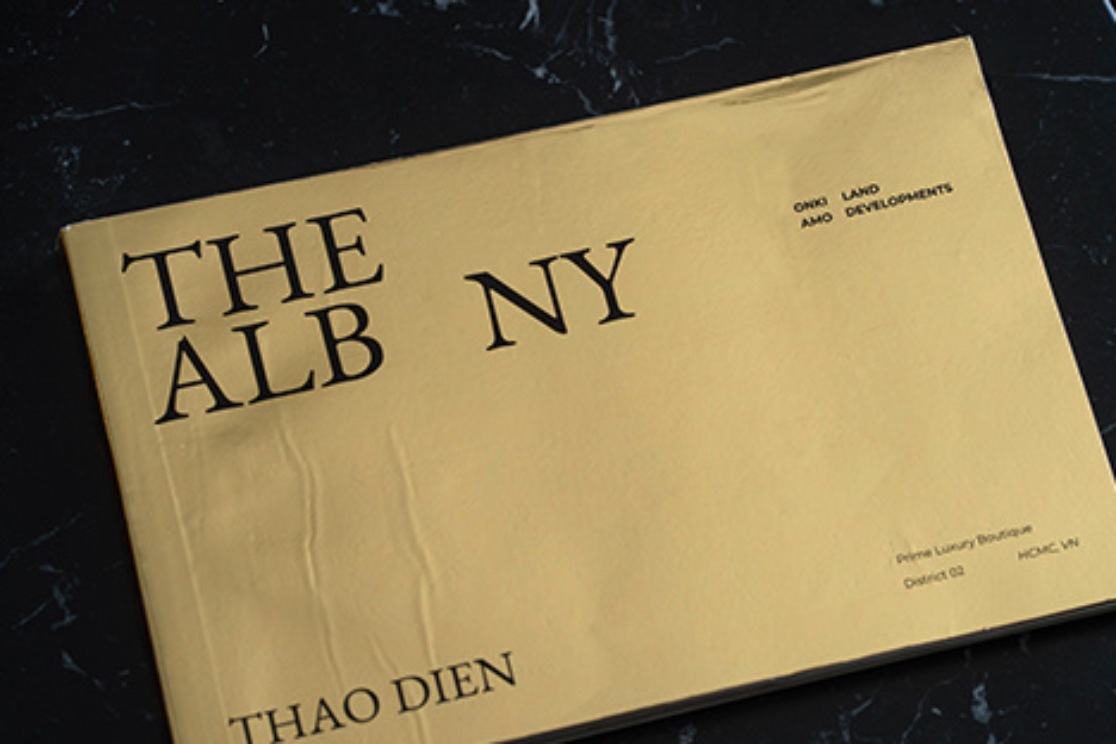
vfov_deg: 12.6
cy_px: 382
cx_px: 661
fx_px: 3379
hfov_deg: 18.7
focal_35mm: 109
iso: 125
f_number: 4
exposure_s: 1/80
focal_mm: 85
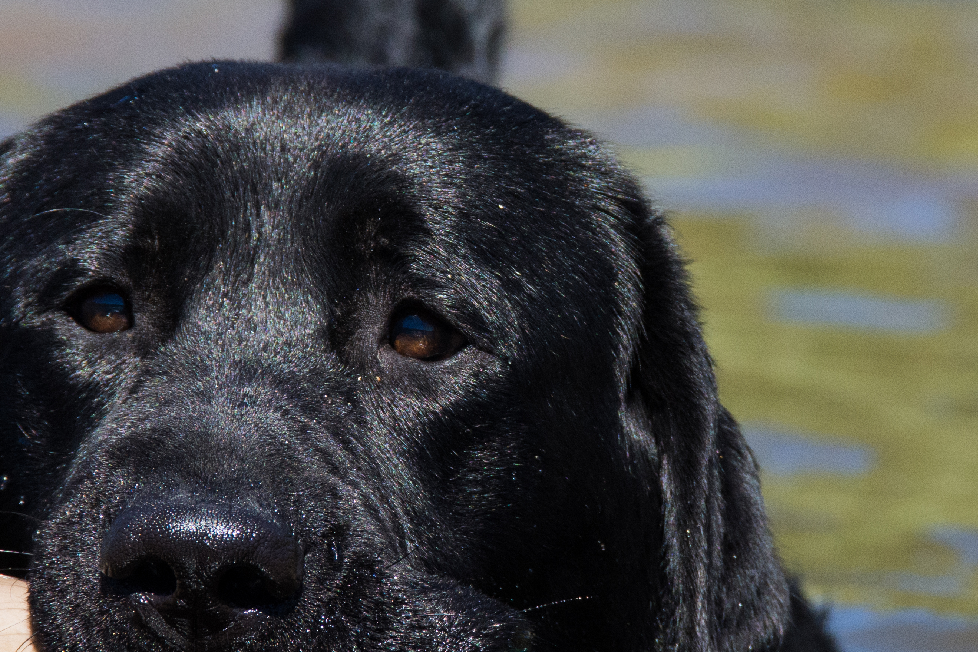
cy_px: 295
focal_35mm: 887
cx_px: 615
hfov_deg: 2.3
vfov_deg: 1.6
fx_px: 24096
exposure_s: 1/1000
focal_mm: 260
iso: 640
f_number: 8
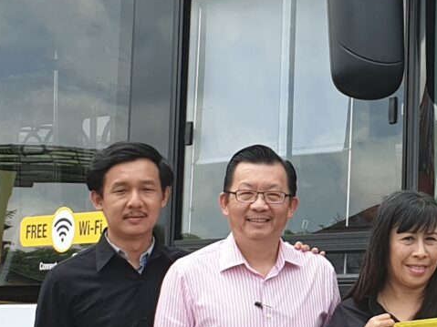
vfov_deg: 10.7
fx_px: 1754
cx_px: 417
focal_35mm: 139
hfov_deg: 14.0
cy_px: 135
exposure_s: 1/650
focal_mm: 4.3
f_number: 2.4
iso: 50
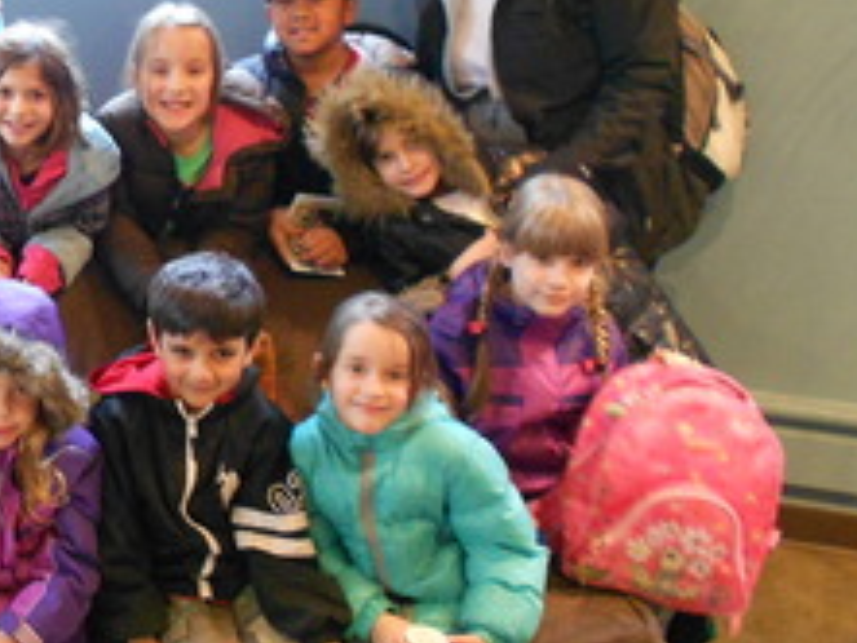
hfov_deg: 33.7
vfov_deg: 27.5
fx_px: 1313
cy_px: 310
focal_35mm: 53
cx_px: 47
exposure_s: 1/10
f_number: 3.2
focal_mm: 4.6
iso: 400
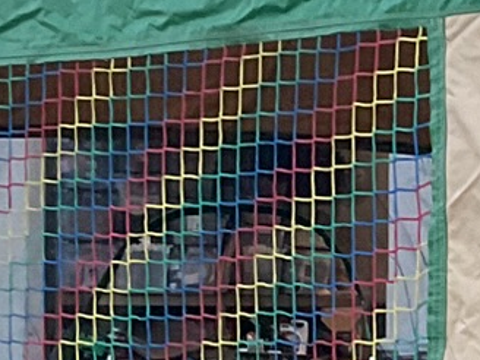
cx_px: 828
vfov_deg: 8.2
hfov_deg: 10.4
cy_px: 252
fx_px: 2510
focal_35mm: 181
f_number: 1.8
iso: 100
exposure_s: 1/60
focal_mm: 3
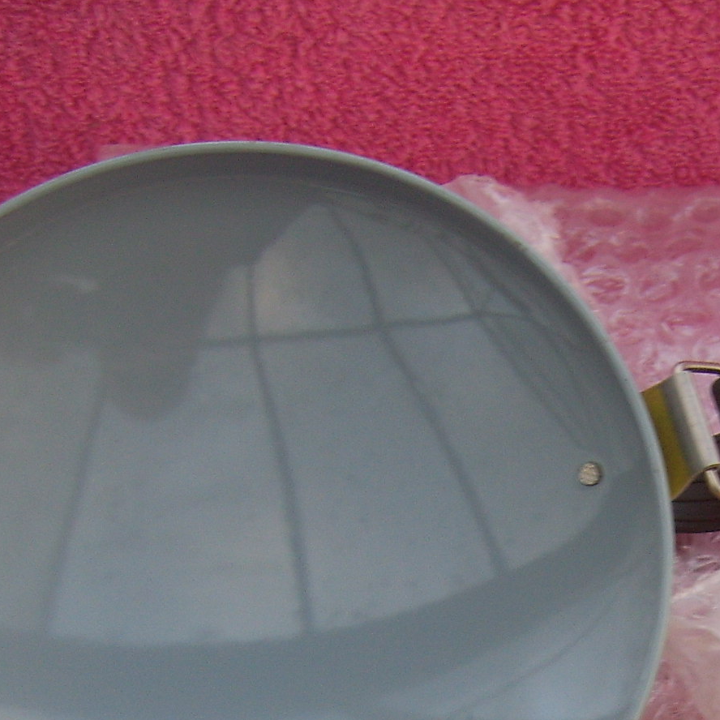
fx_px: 2306
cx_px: 645
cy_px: 715
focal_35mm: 98
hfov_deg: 17.5
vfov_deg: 17.3
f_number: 2.8
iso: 50
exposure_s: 1/30
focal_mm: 7.8
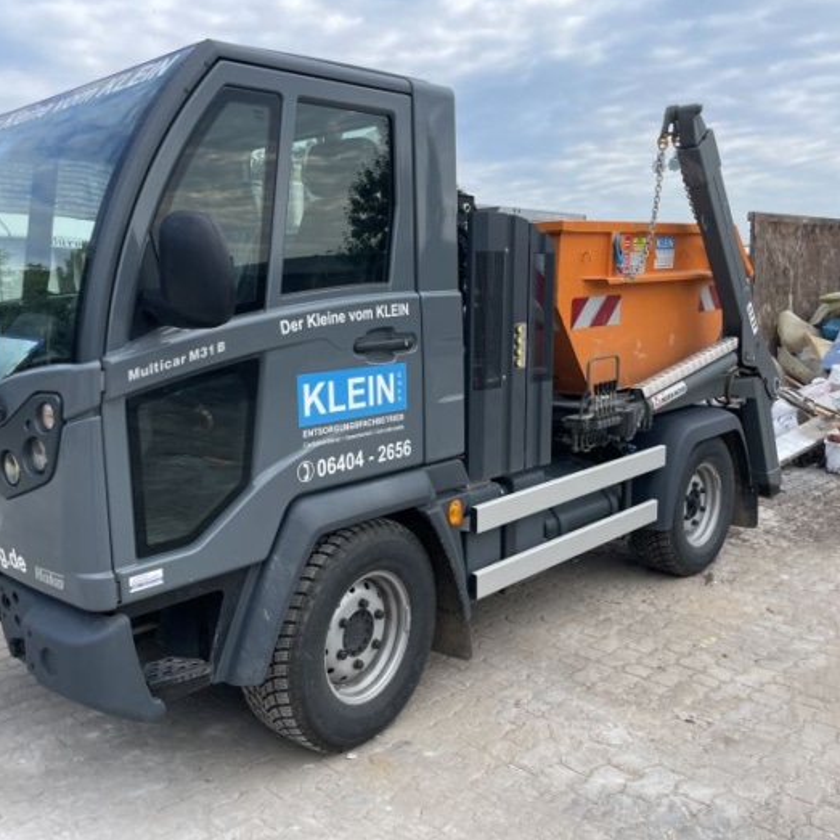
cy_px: 417
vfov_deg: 52.5
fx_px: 851
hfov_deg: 52.3
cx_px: 354
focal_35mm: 31
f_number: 1.6
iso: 32
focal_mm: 4.2
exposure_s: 1/1233
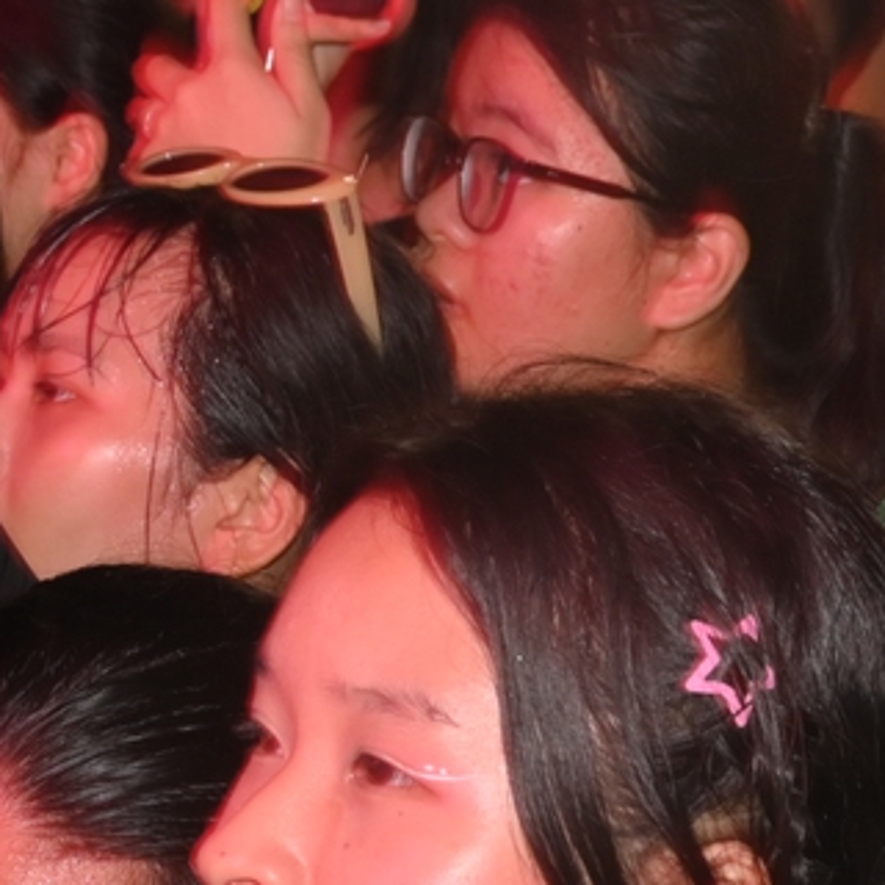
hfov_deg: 9.4
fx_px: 5380
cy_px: -250
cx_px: 47
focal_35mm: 186
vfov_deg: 9.3
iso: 320
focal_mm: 35
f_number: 8
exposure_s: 1/13
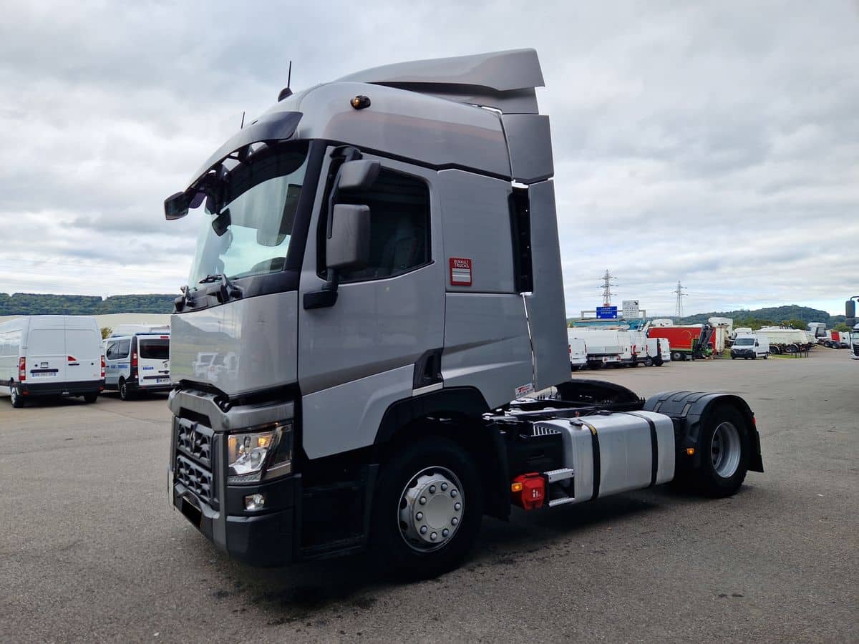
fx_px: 571
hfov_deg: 73.9
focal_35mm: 23
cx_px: 430
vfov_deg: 58.9
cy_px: 322
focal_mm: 5.4
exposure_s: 1/4184
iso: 50
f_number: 1.8
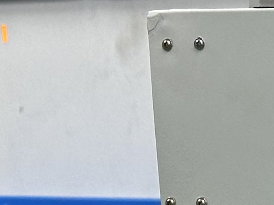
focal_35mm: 287
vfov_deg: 5.2
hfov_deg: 6.7
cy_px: 233
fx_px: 2273
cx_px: 513
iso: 160
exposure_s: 1/50
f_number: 1.78
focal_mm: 6.86
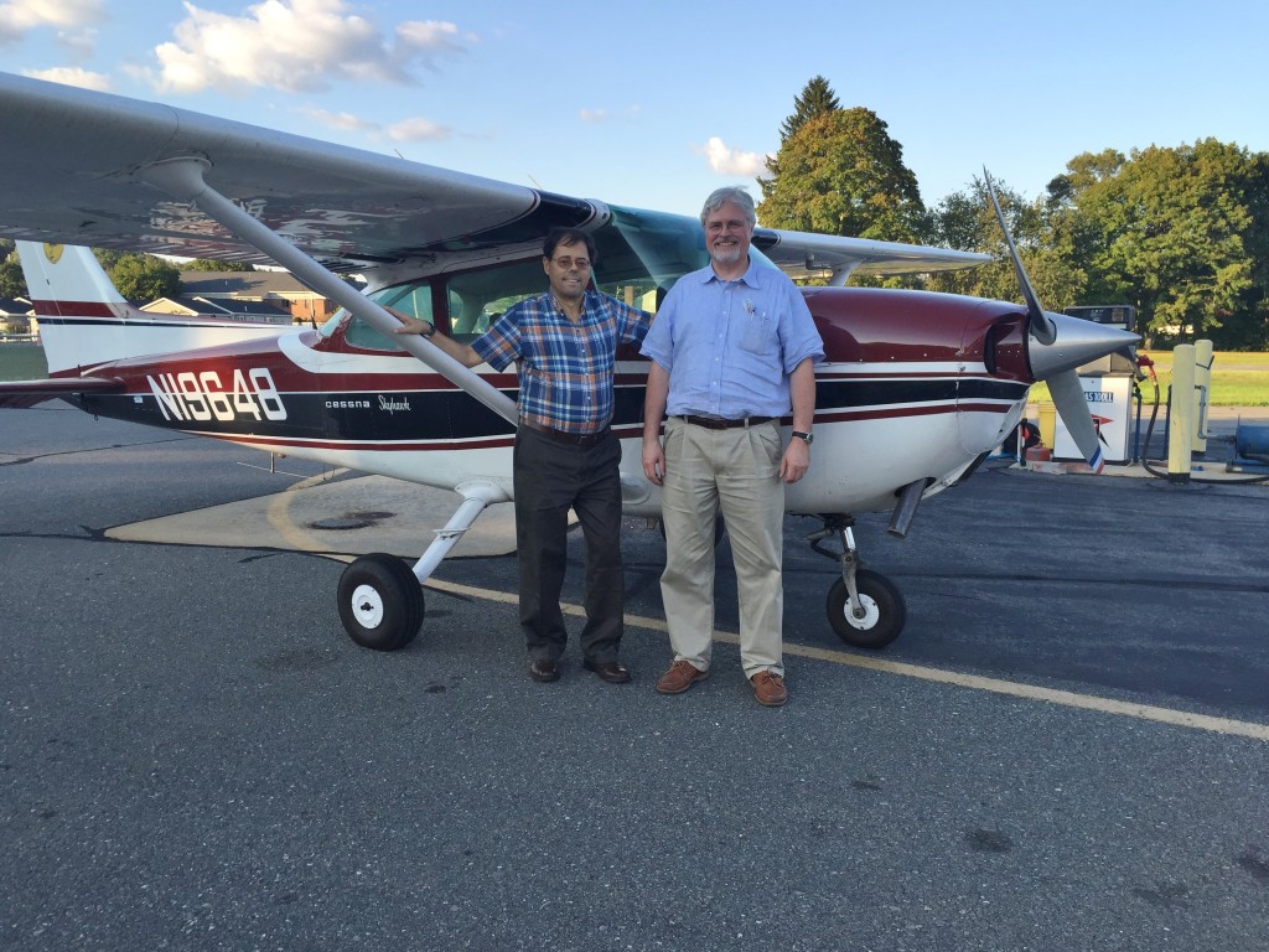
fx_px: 1063
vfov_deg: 48.2
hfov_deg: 61.7
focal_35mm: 29
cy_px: 476
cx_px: 634
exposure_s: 1/412
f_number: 2.2
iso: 32
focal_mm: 4.15
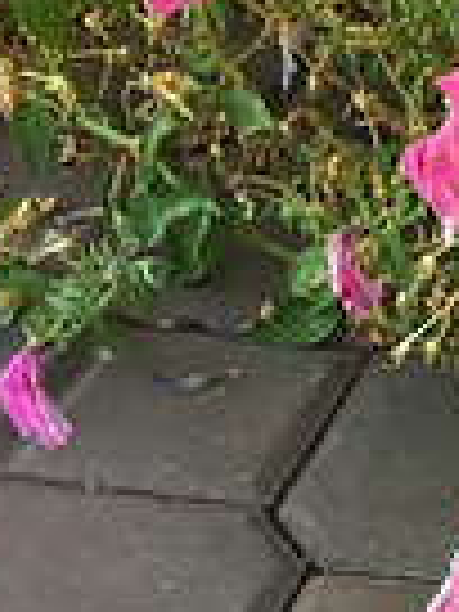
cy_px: 567
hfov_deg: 12.1
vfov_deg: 17.0
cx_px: 781
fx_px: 2015
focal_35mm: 114
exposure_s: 1/40
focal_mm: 3.3
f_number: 2.4
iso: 25
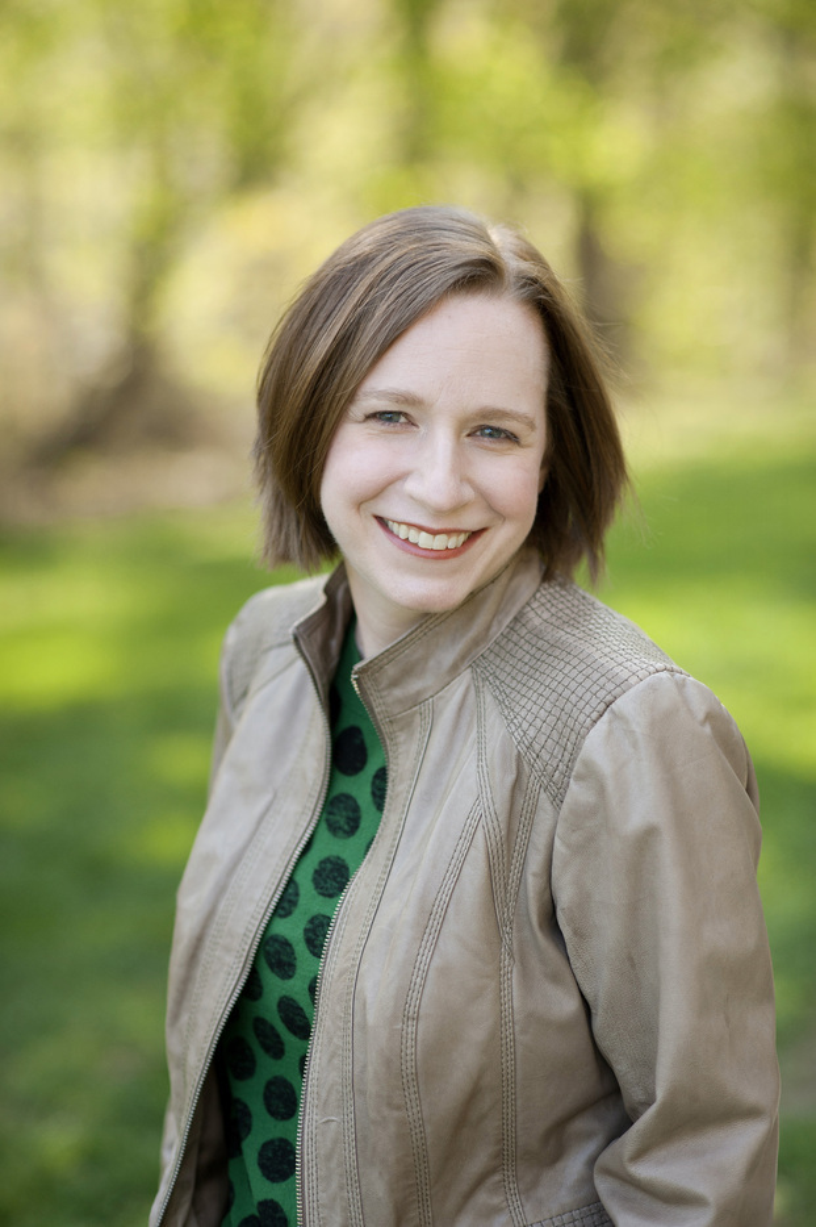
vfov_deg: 23.9
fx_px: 2893
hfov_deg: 16.1
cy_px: 614
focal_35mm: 85
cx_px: 408
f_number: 2.5
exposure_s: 1/2500
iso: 800
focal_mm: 85
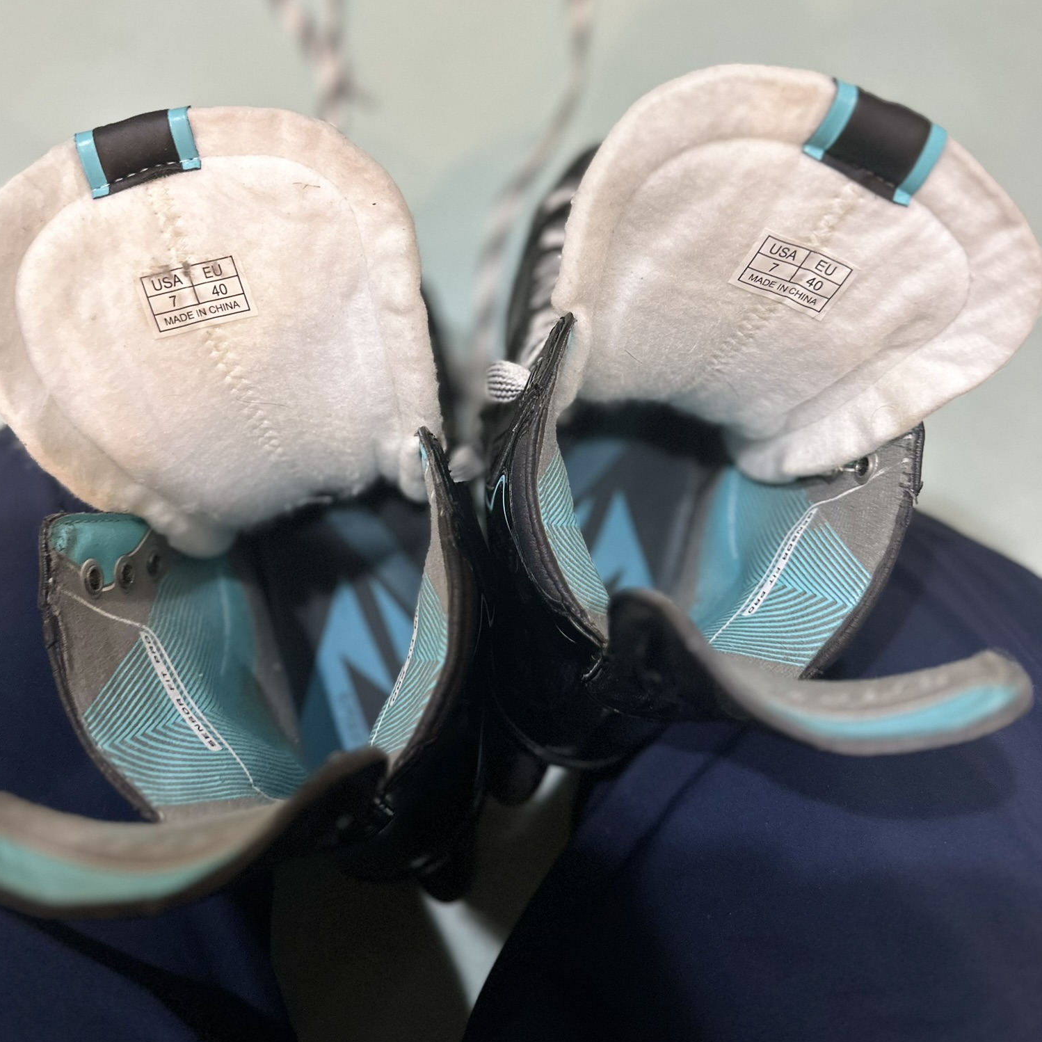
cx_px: 508
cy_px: 383
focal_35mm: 29
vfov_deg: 54.9
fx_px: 988
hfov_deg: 55.6
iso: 500
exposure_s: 1/60
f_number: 1.78
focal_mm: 6.86
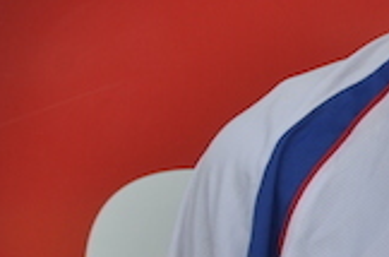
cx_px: 651
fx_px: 2079
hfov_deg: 10.2
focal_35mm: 193
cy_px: -31
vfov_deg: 7.0
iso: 200
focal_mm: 32
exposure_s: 1/250
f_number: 8
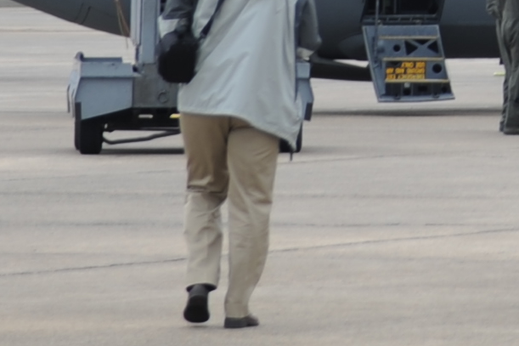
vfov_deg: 3.5
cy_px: -522
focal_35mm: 390
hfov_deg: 5.1
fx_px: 5621
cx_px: 1312
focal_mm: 56
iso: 100
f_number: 3.2
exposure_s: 1/320
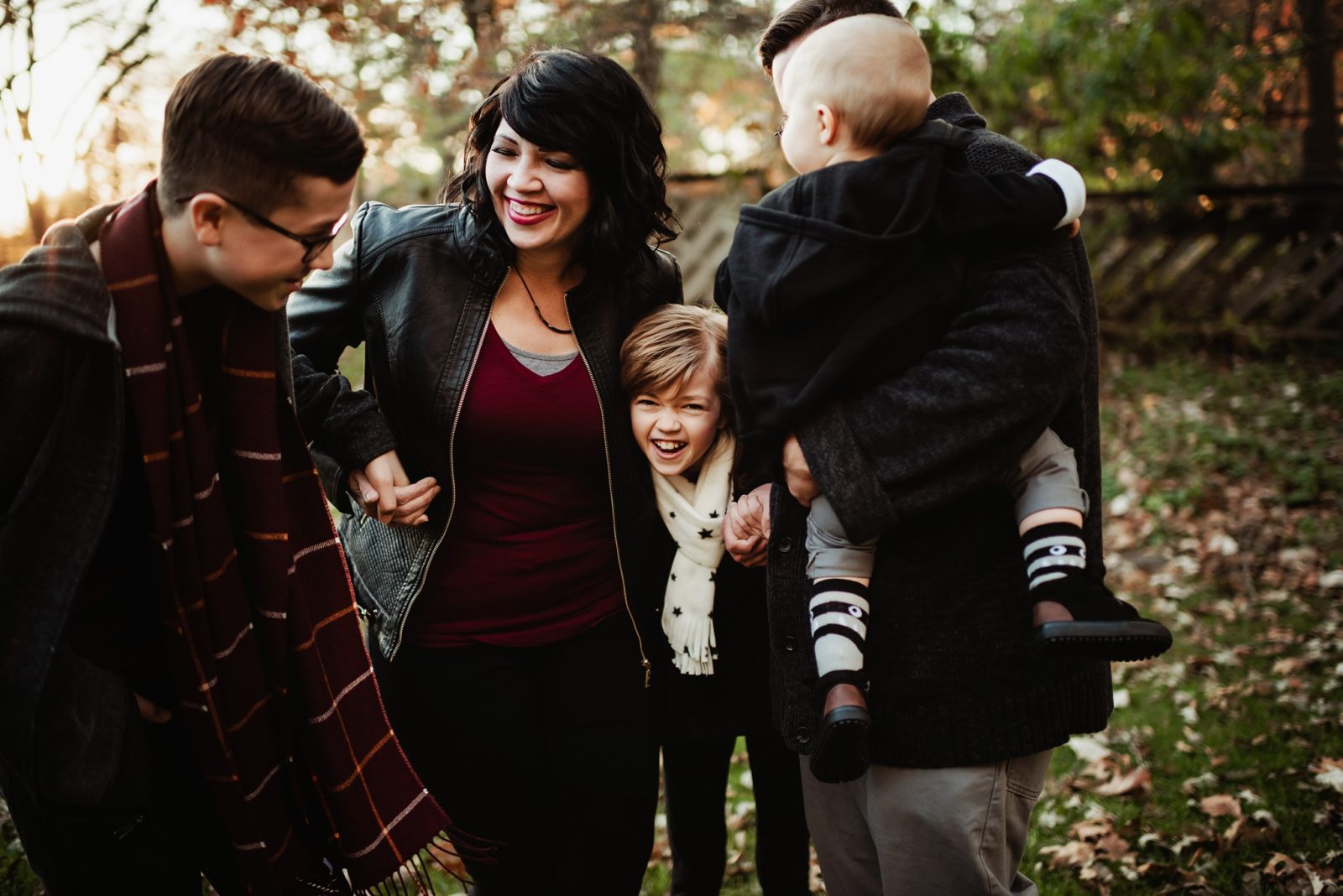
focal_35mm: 35
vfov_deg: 37.9
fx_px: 1306
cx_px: 672
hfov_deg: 54.4
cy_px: 448
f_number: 1.4
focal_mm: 35
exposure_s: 1/640
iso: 250
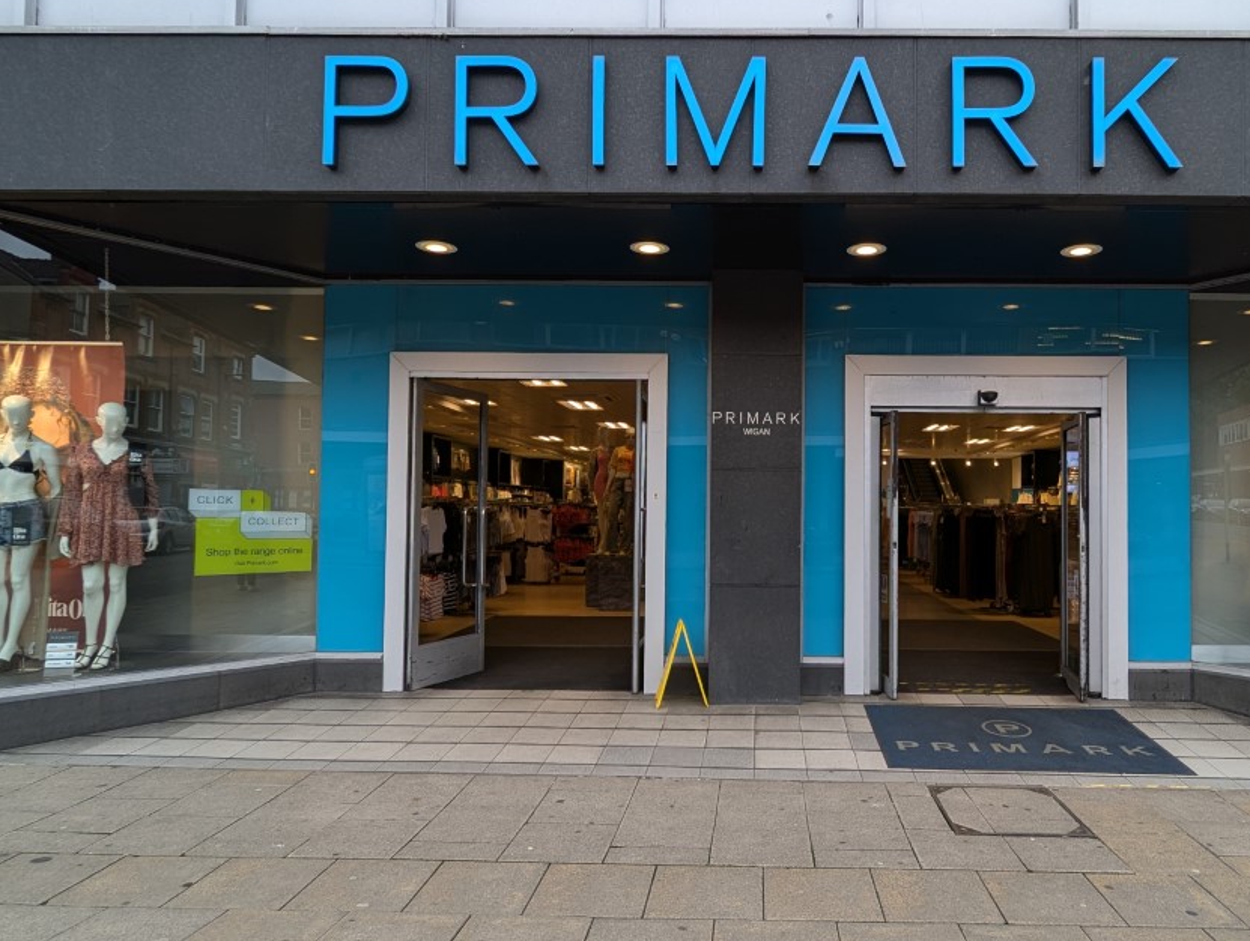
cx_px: 751
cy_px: 487
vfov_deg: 59.0
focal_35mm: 23
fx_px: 832
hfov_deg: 73.0
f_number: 2.2
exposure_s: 1/235
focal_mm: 2.35
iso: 49
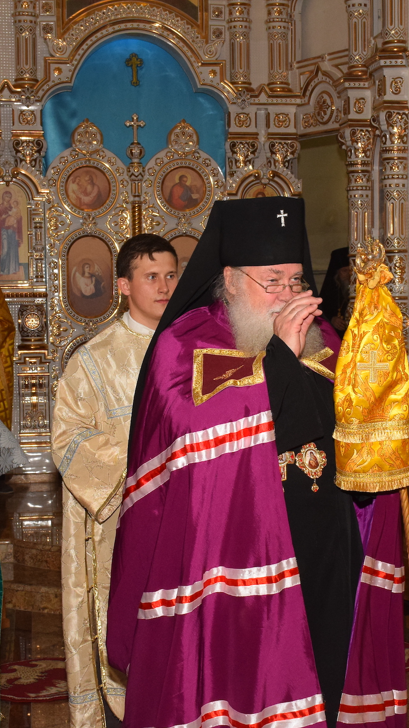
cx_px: 280
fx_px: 1230
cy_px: 364
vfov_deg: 32.9
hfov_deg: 18.8
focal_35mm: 64
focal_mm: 27
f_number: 8
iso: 1250
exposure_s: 1/80
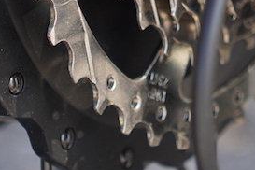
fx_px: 2993
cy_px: -152
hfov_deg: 4.9
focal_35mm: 423
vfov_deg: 3.2
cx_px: 275
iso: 100
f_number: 2.8
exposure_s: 1/250
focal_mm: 55
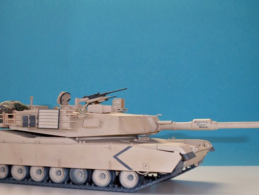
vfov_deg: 27.0
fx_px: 404
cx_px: 121
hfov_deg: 35.5
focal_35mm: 54
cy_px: 119
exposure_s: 1/60
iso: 200
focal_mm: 7.8
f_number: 3.5
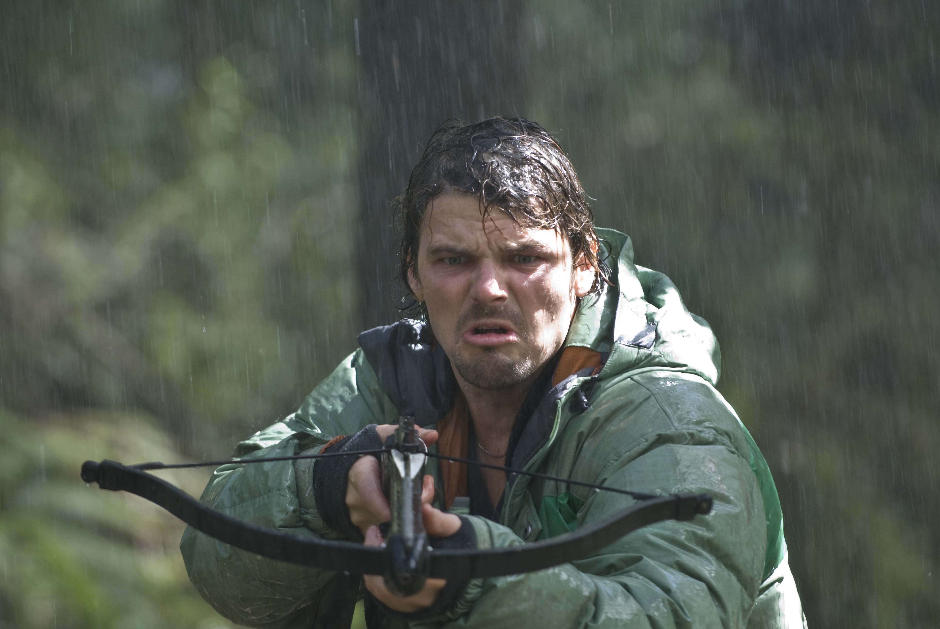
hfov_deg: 6.9
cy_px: 314
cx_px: 470
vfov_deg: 4.6
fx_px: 7843
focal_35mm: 300
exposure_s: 1/160
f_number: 3.5
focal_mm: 200
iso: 400
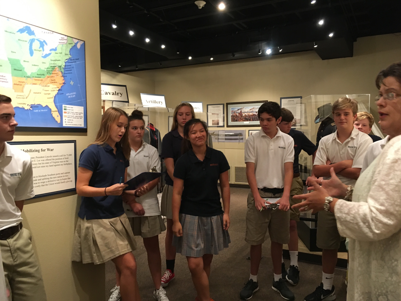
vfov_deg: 48.2
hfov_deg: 61.7
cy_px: 150
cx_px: 200
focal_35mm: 29
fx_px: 336
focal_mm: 4.15
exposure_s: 1/24
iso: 200
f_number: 2.2
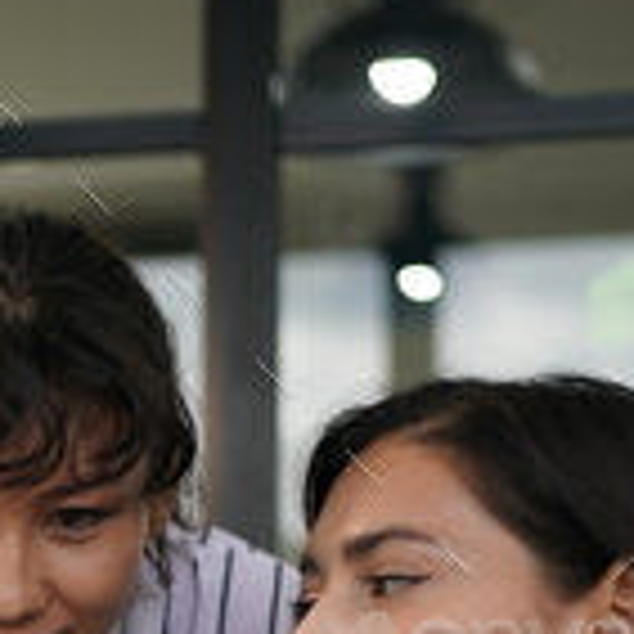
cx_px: -153
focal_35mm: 124
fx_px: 2569
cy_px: 857
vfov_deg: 13.5
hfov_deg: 13.6
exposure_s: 1/160
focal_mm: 35
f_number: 1.4
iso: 125
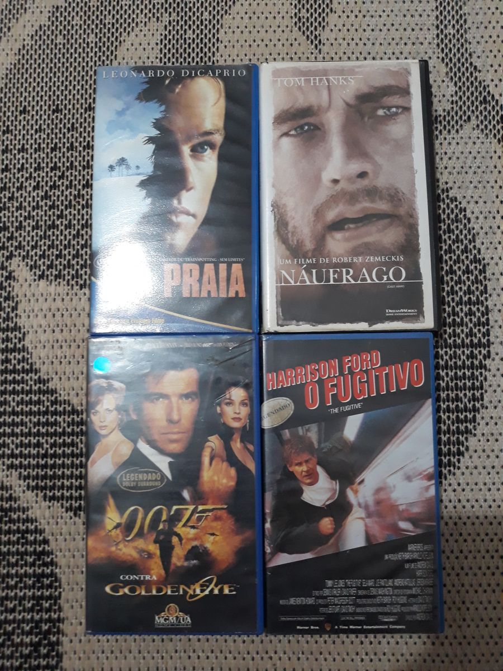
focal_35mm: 27
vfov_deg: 65.3
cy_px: 336
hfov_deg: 51.4
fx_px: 523
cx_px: 252
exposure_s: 1/24
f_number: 1.7
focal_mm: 3.71
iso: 250
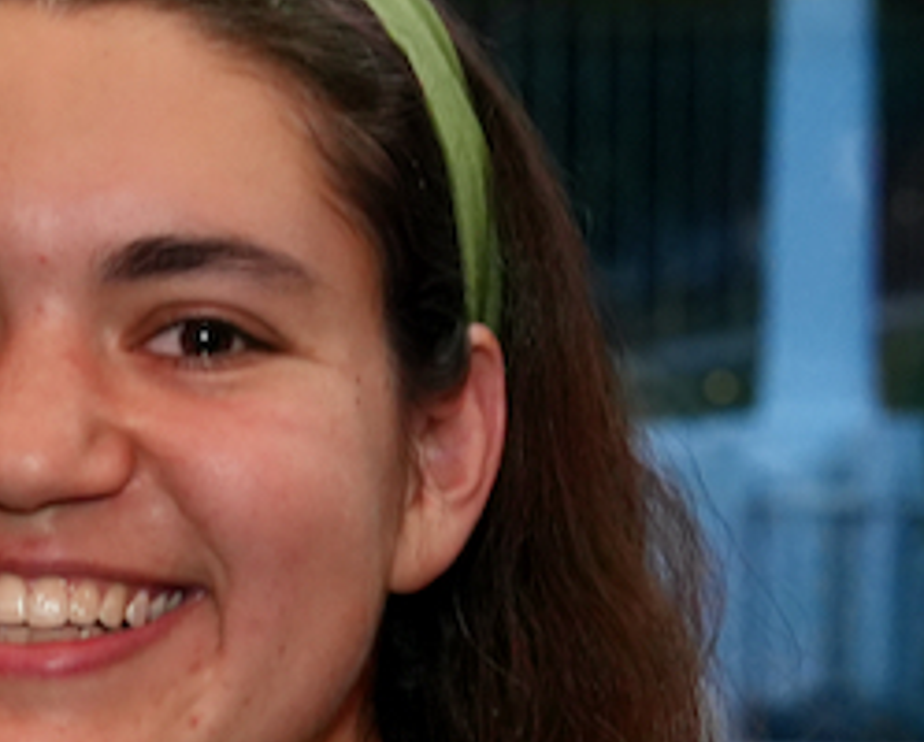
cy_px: 876
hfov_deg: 7.9
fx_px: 6464
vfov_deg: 6.5
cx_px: -705
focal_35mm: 236
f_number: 5.6
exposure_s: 1/60
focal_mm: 49
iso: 3200
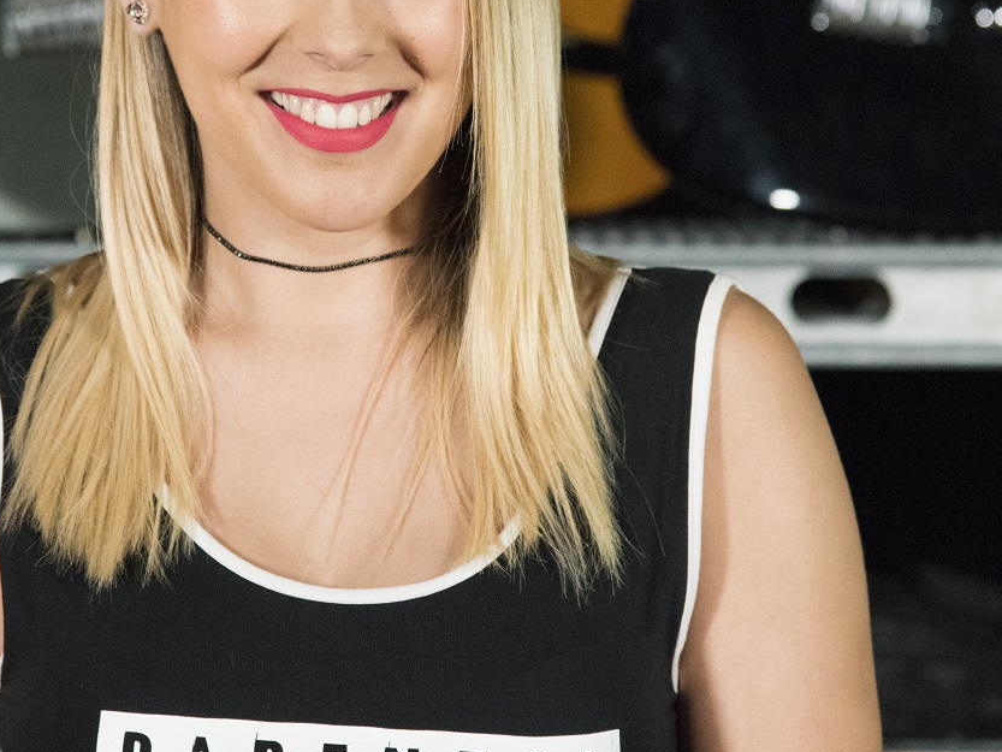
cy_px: 167
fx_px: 6282
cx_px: 395
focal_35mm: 217
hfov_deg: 9.1
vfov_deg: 6.8
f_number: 5
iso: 2500
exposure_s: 1/160
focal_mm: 105
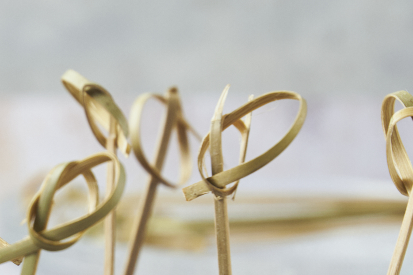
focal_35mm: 282
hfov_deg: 7.3
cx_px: -43
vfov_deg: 4.9
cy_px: 347
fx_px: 3235
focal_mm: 56
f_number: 8
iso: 100
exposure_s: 1/100
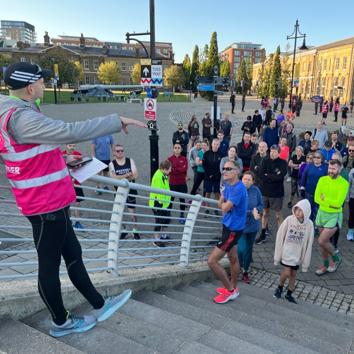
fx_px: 359
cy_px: 178
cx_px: 221
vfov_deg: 52.5
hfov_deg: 52.0
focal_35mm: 31
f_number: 1.6
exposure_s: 1/271
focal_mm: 5.1
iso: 50
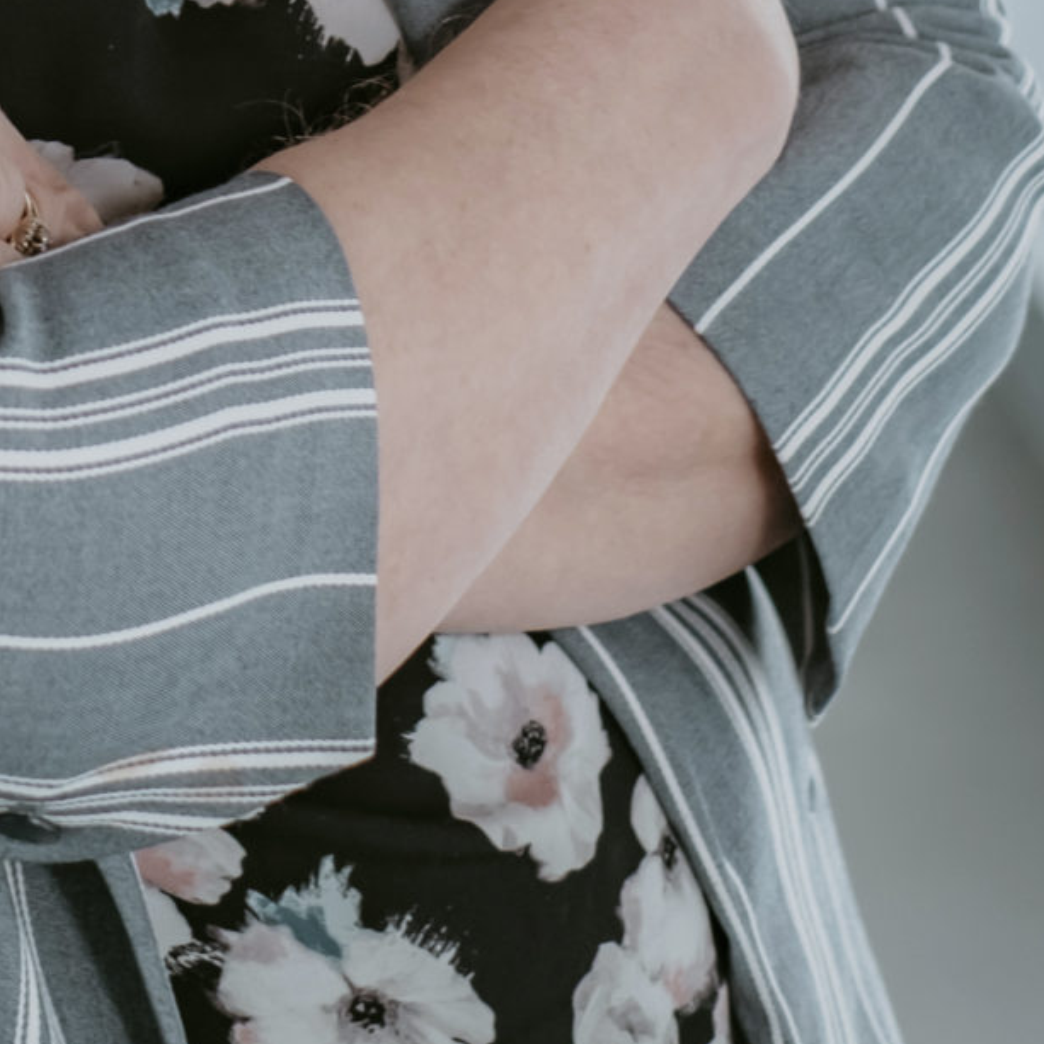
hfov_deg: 9.2
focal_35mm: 188
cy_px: -783
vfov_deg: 8.9
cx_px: -197
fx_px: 6415
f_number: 2.8
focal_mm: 35
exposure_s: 1/250
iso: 400
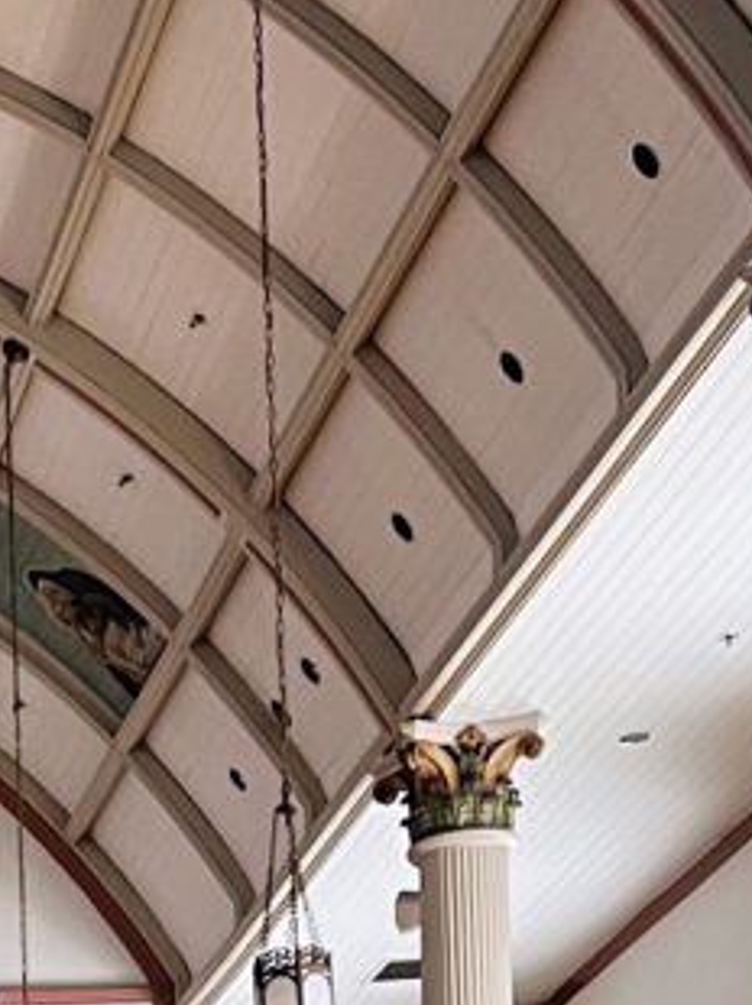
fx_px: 3742
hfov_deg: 10.6
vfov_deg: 13.8
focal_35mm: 129
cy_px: 1738
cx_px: -707
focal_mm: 5.7
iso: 125
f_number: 1.5
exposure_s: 1/68
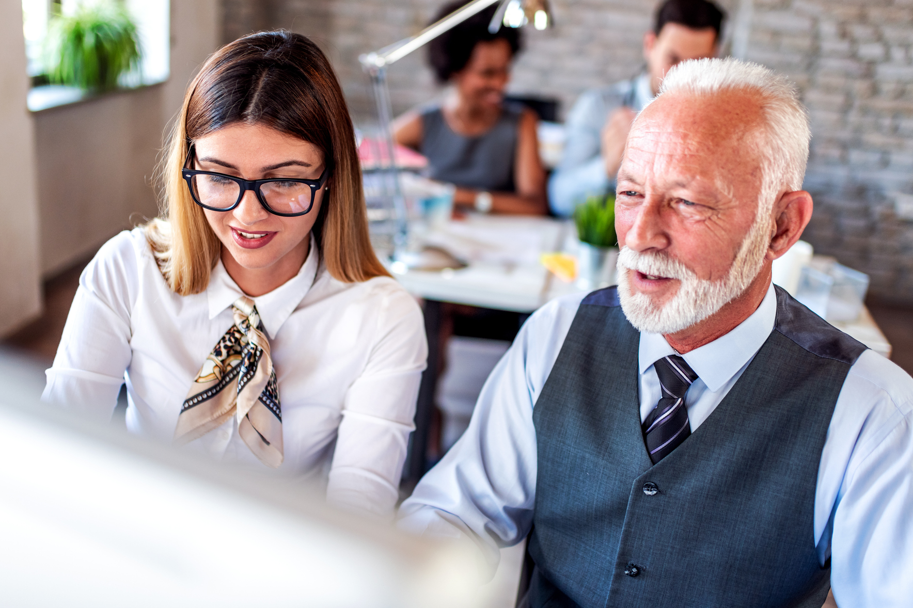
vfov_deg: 31.9
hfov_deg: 46.4
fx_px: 1065
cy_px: 318
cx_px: 446
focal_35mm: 42
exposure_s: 1/125
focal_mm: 35
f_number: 1.6
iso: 320
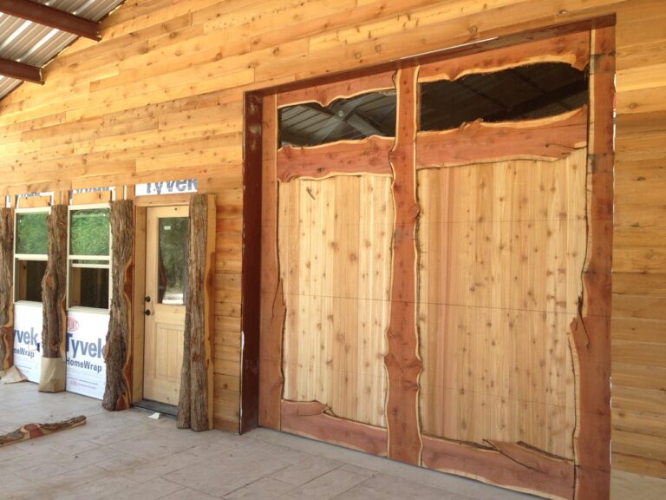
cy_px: 250
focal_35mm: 33
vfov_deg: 42.9
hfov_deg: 55.4
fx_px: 635
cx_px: 333
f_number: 2.4
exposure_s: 1/138
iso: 50
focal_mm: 4.13
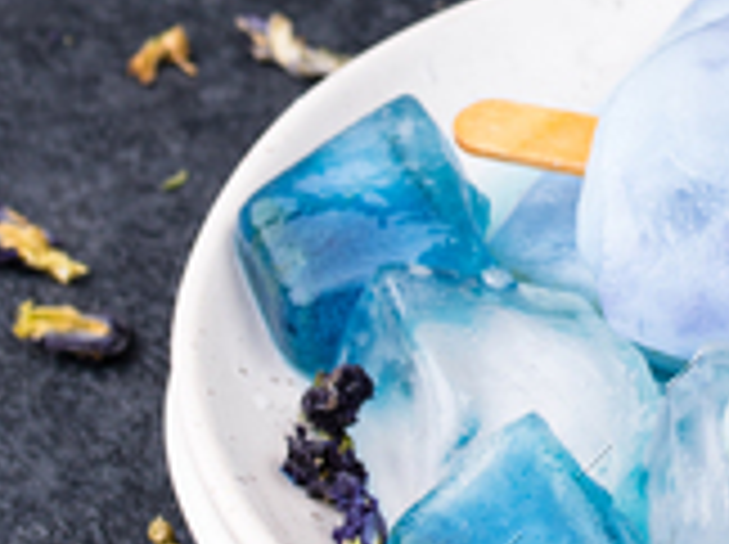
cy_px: -566
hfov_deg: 3.6
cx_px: 886
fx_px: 11608
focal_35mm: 552
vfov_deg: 2.7
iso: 100
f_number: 9
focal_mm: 105
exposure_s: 1/100
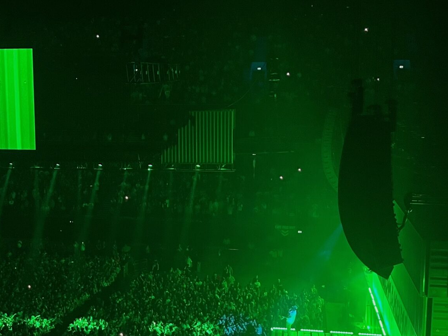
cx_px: 129
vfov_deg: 25.2
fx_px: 751
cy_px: 193
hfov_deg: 32.8
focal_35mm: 58
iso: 160
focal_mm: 5.1
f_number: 1.6
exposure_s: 1/60
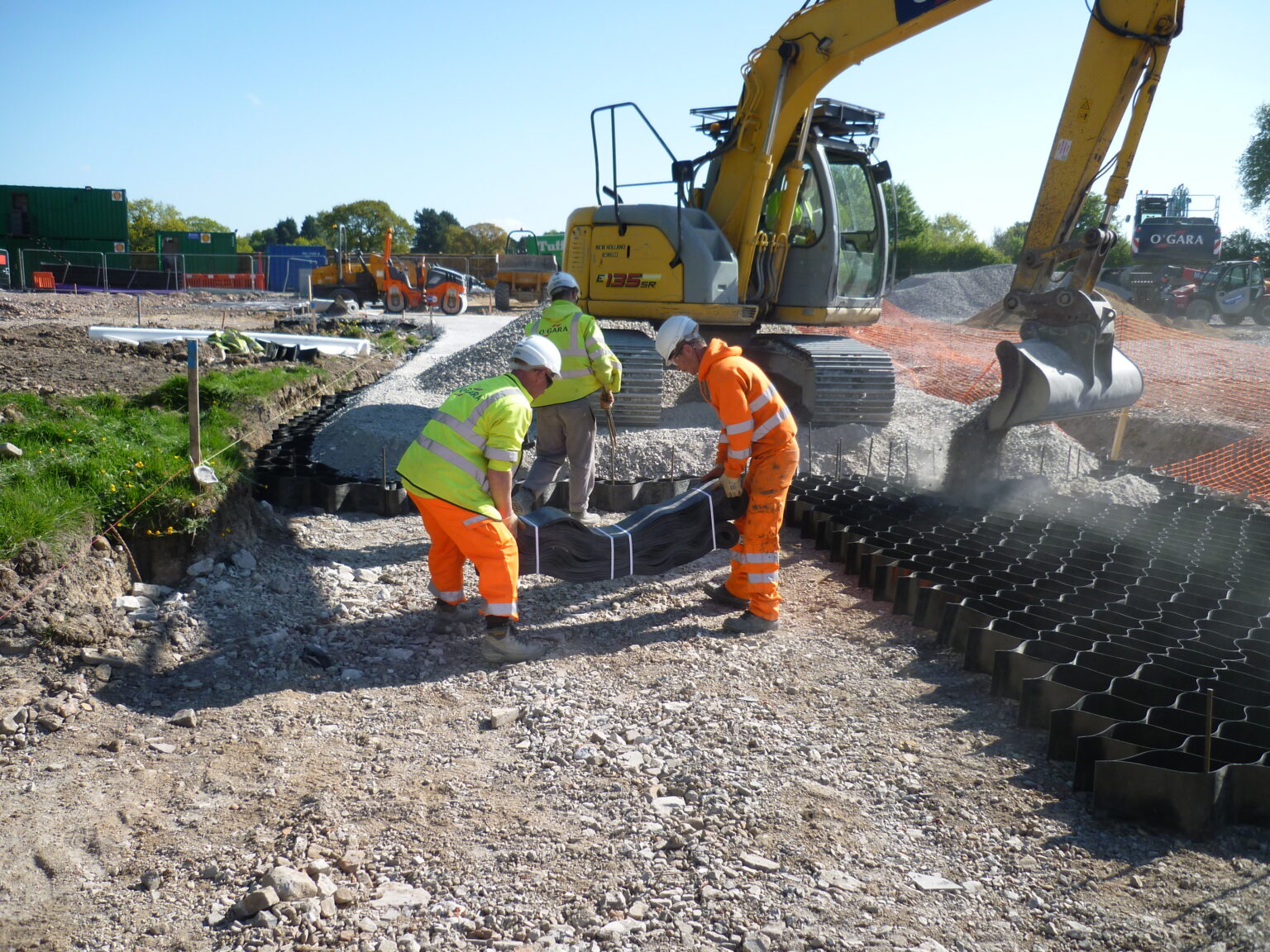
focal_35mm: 31
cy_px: 476
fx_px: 1137
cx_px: 635
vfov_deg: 45.4
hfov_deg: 58.4
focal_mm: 5.5
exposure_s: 1/1000
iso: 80
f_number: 2.8
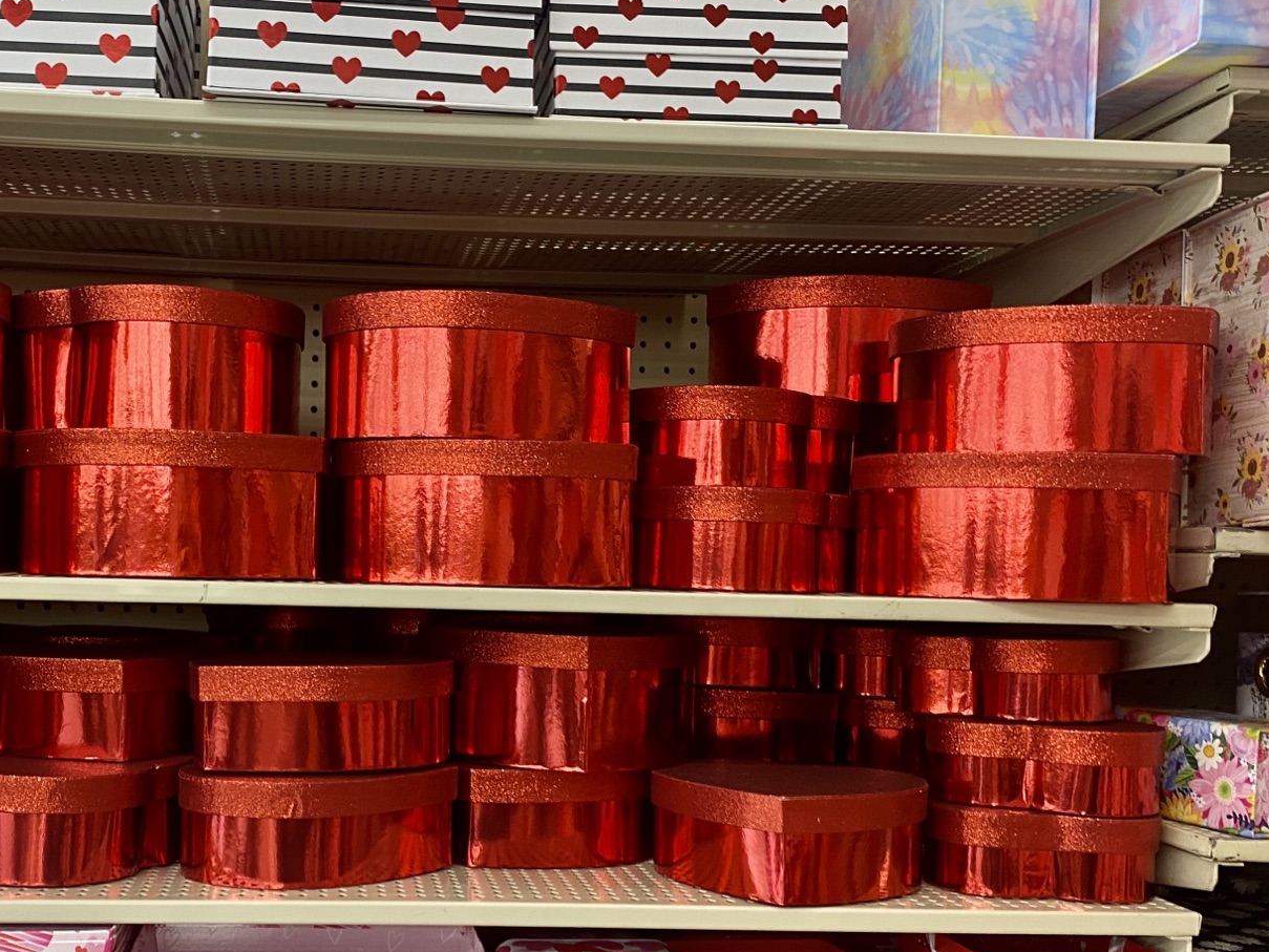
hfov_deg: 43.4
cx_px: 444
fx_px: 1577
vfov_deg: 33.6
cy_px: 537
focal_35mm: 43
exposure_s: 1/60
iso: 100
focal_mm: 4.25
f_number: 1.8
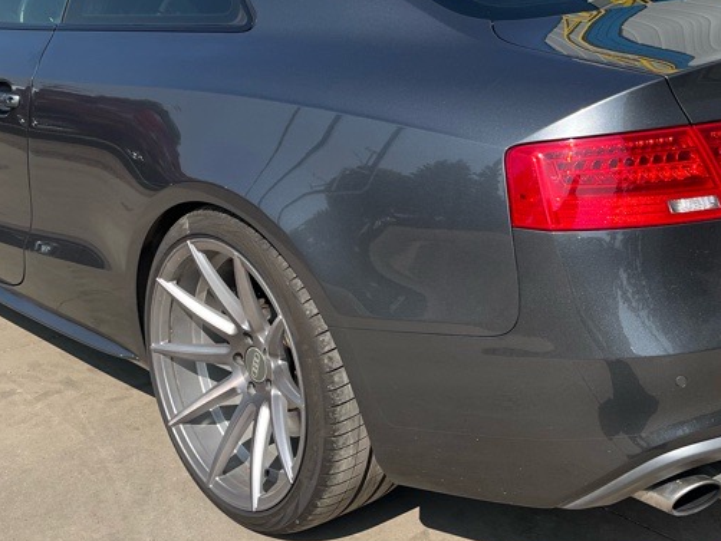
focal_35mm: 53
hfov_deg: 36.1
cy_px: 261
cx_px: 411
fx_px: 1104
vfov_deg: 27.5
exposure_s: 1/3215
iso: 50
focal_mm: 5.1
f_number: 1.6
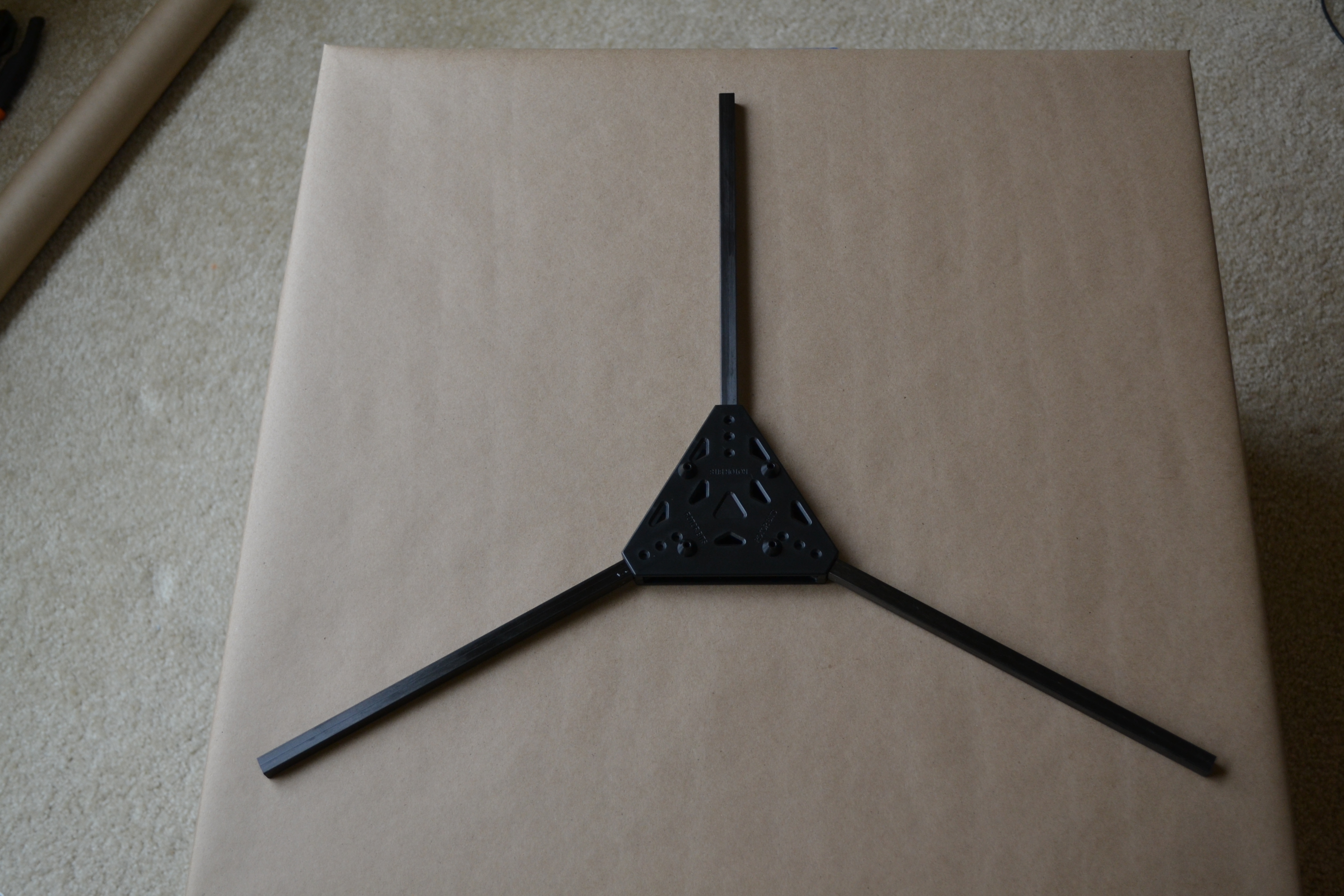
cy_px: 448
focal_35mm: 39
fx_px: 1456
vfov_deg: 34.2
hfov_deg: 49.6
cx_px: 672
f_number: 4.2
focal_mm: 26
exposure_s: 1/40
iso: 400
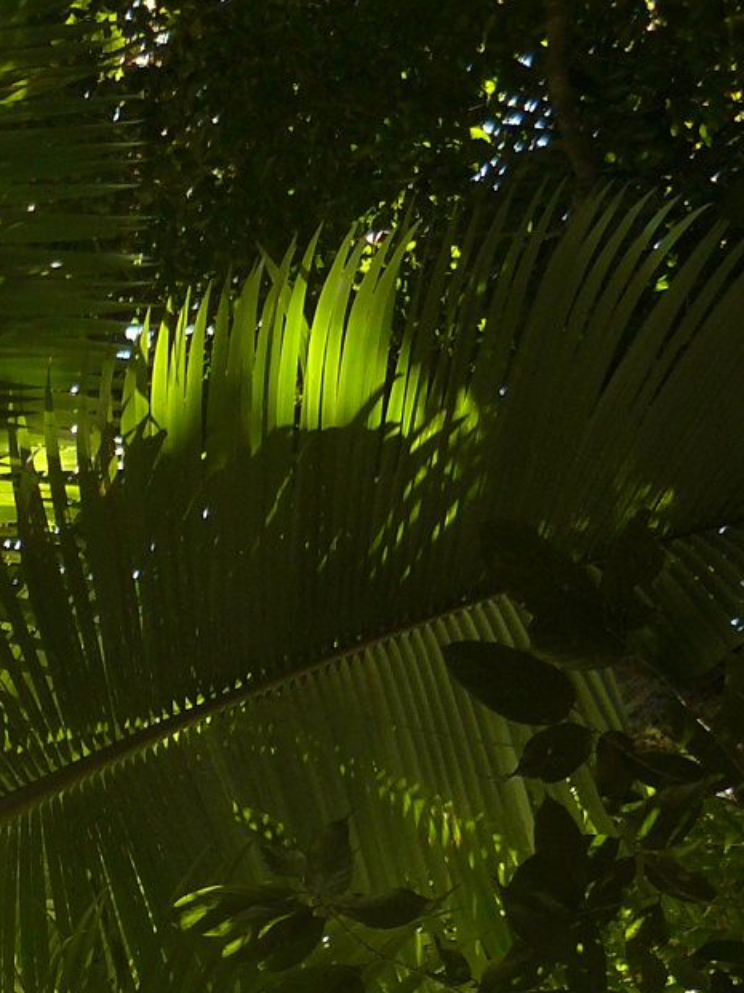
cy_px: 1193
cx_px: -172
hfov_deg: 13.4
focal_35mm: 107
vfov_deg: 17.5
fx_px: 3066
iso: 100
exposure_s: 1/80
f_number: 2.8
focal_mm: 6
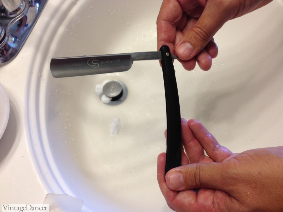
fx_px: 270
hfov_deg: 55.4
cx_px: 142
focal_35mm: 33
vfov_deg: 42.9
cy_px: 106
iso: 50
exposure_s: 1/24
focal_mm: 4.13
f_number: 2.4
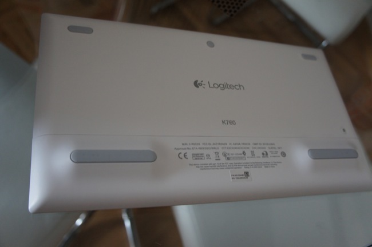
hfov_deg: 62.0
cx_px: 186
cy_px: 124
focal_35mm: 30
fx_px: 310
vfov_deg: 43.5
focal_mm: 20
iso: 640
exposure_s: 1/30
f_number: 4
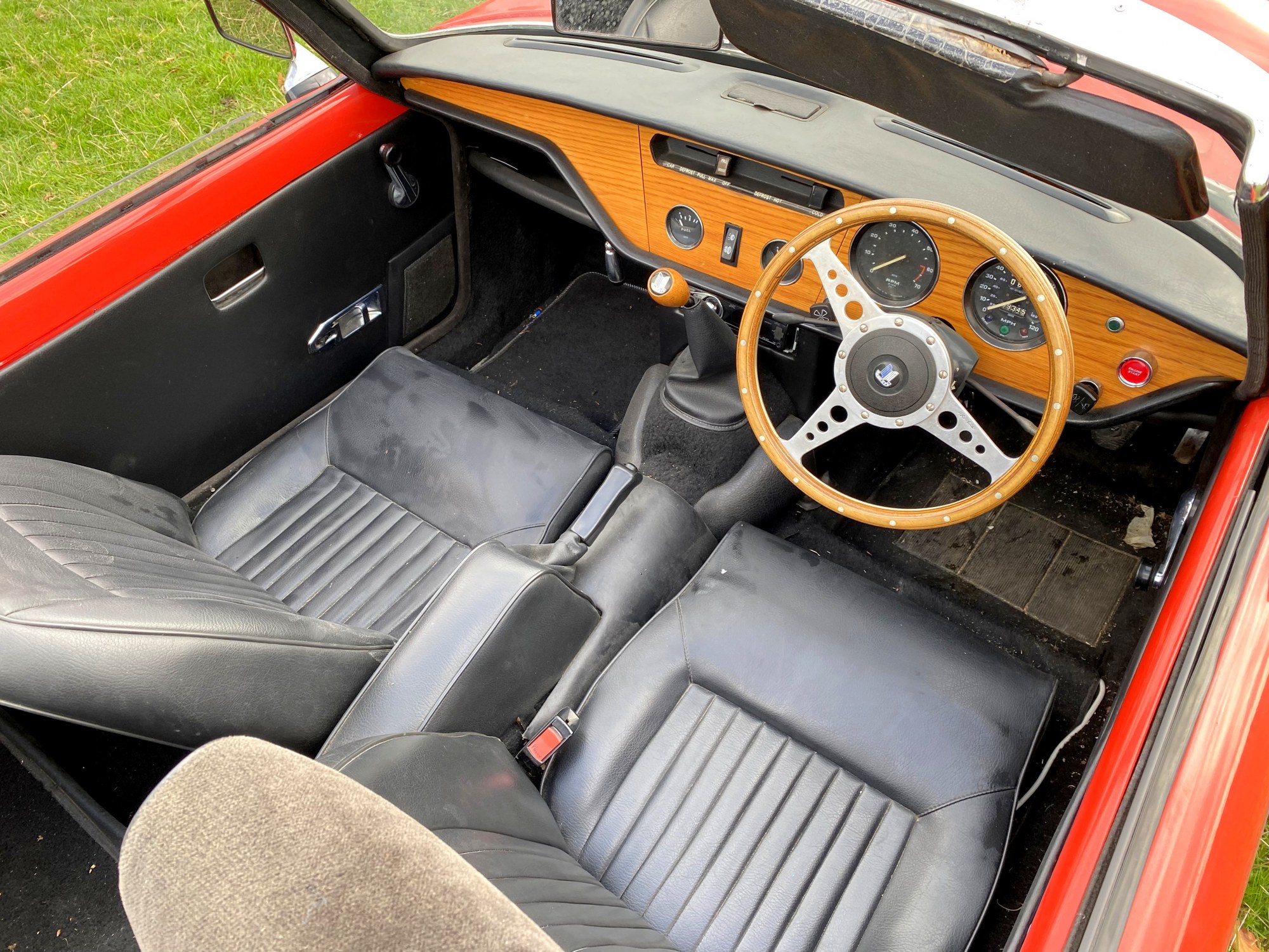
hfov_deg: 67.3
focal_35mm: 26
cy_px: 476
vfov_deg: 53.1
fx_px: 953
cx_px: 634
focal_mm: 4.25
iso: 50
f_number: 1.8
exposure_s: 1/121
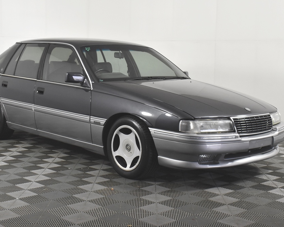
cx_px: 132
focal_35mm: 58
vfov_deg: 26.2
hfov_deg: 32.5
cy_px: 113
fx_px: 488
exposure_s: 1/250
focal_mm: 34
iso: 1600
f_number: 8
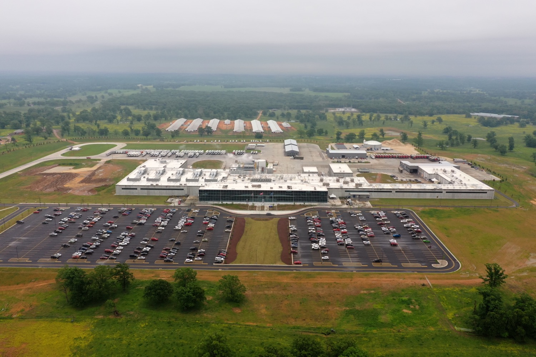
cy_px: 178
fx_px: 417
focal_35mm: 28
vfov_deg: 46.4
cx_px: 268
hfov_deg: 65.5
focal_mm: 10.26
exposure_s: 1/160
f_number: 4.5
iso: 400
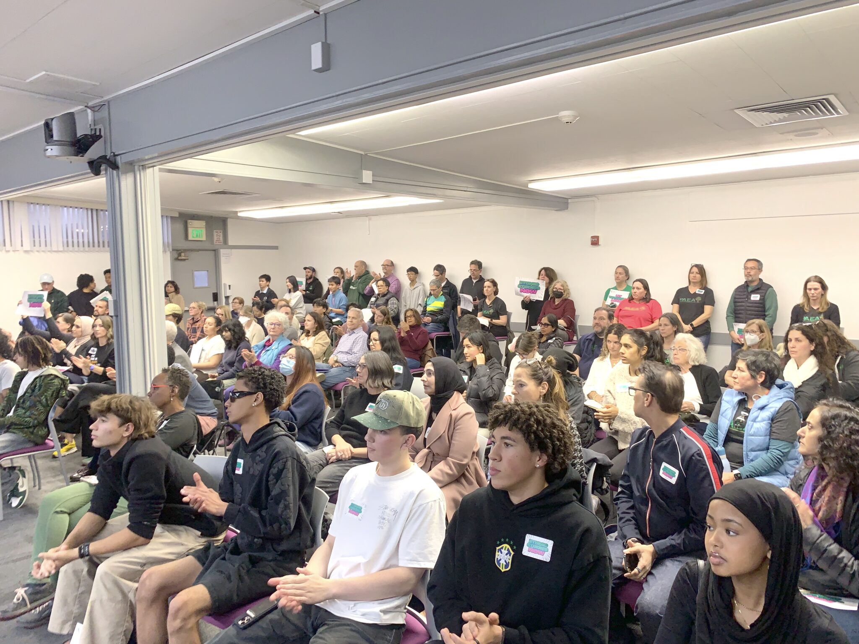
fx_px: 645
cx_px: 430
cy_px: 322
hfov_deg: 67.3
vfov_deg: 53.1
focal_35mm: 26
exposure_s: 1/60
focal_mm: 4.25
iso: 160
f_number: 1.8
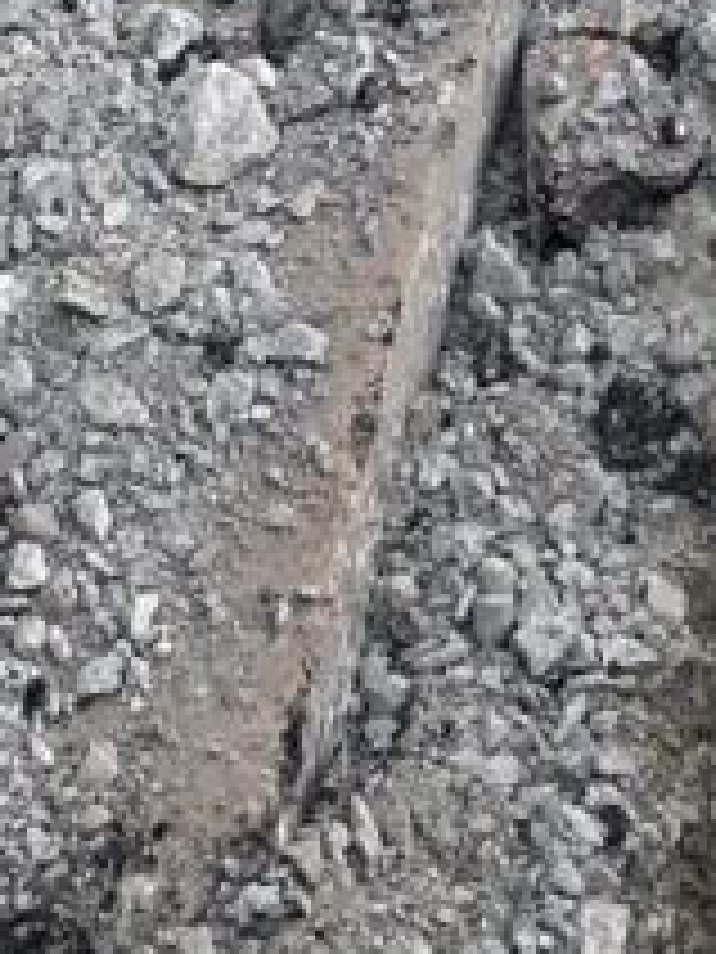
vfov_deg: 12.2
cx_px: 1198
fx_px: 3723
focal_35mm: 135
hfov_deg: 10.5
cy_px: -1215
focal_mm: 4
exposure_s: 1/510
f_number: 1.8
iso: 20
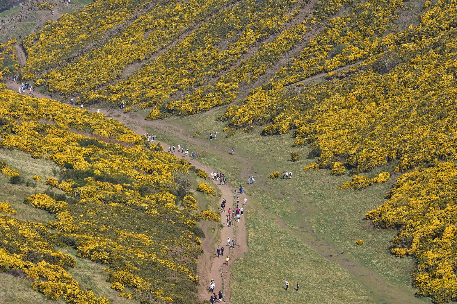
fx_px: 2208
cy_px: 152
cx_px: 228
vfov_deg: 7.9
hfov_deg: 11.8
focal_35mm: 174
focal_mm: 116
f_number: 11
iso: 100
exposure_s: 1/160
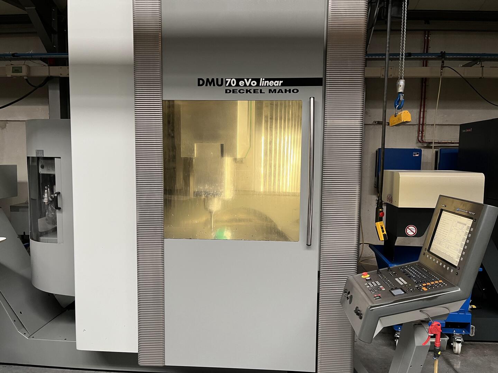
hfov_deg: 67.3
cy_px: 186
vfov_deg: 53.1
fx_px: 374
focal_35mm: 26
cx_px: 249
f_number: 1.6
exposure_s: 1/60
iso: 200
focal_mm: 5.1
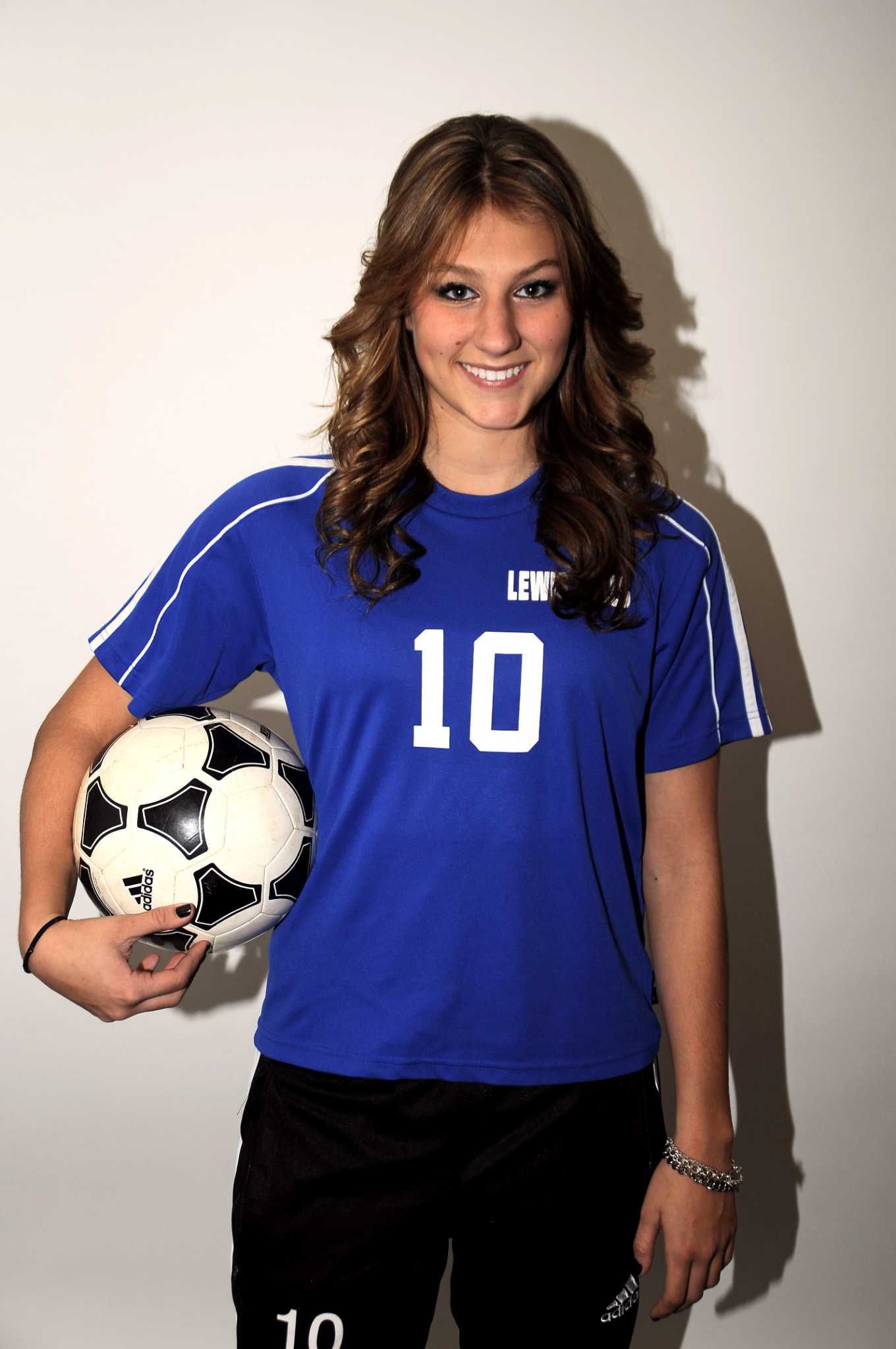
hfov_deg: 28.0
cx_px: 448
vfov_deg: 41.2
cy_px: 674
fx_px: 1797
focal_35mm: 48
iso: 100
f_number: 4.2
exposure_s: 1/160
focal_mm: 32
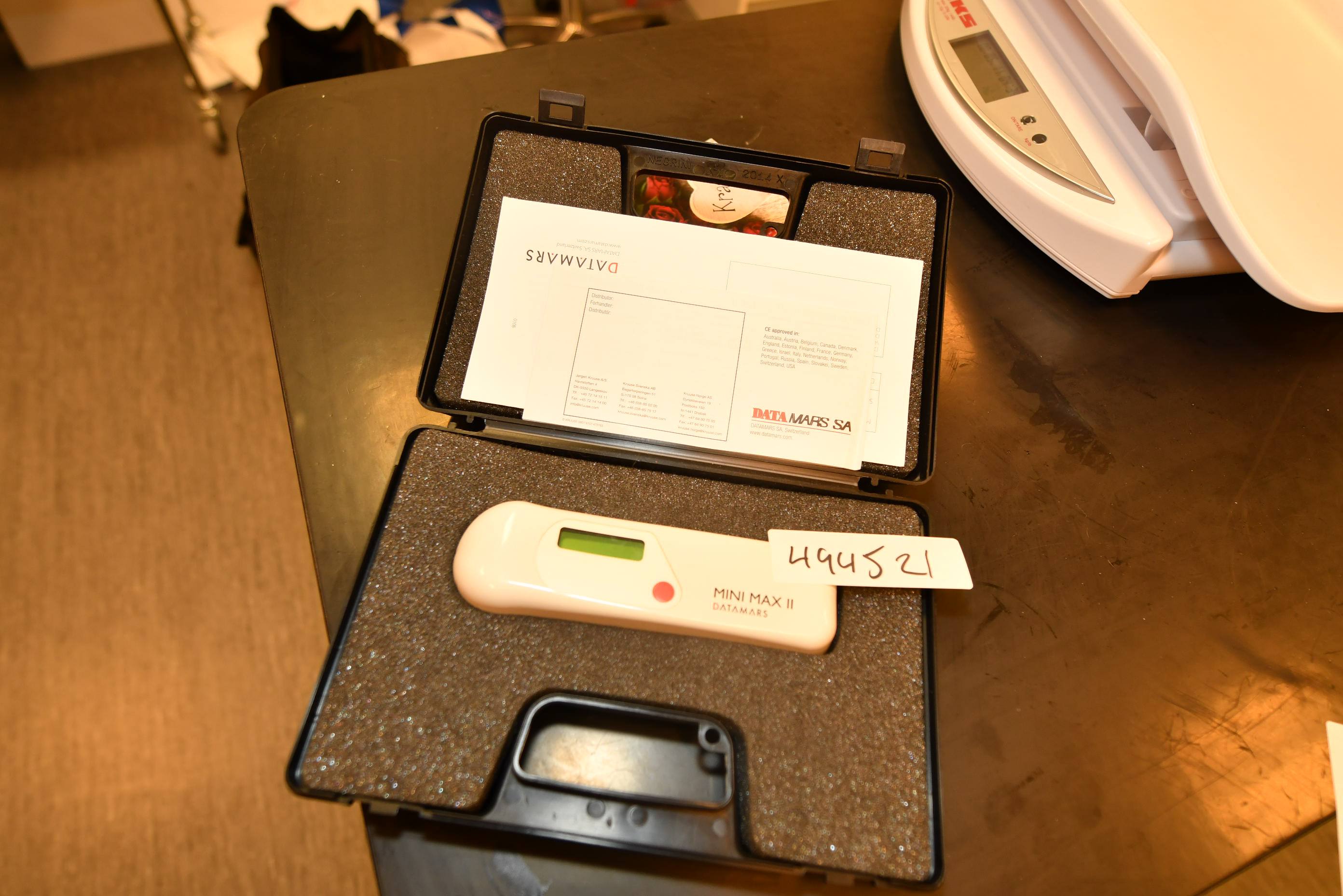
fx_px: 783
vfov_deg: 59.5
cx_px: 672
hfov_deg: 81.2
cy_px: 448
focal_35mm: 21
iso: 400
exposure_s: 1/250
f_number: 2.8
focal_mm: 14
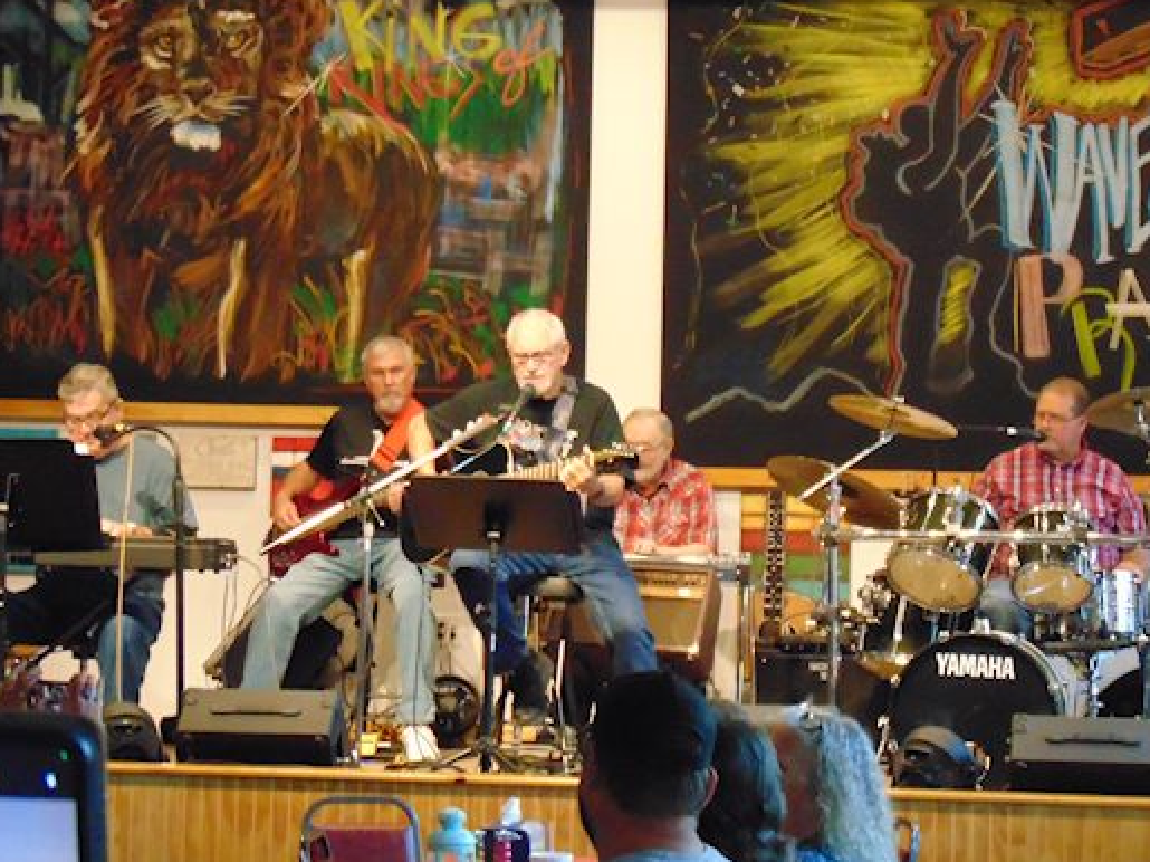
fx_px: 3056
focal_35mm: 92
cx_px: 700
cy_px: 496
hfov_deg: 21.3
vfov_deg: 16.0
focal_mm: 12.8
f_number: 3.7
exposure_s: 1/30
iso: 800
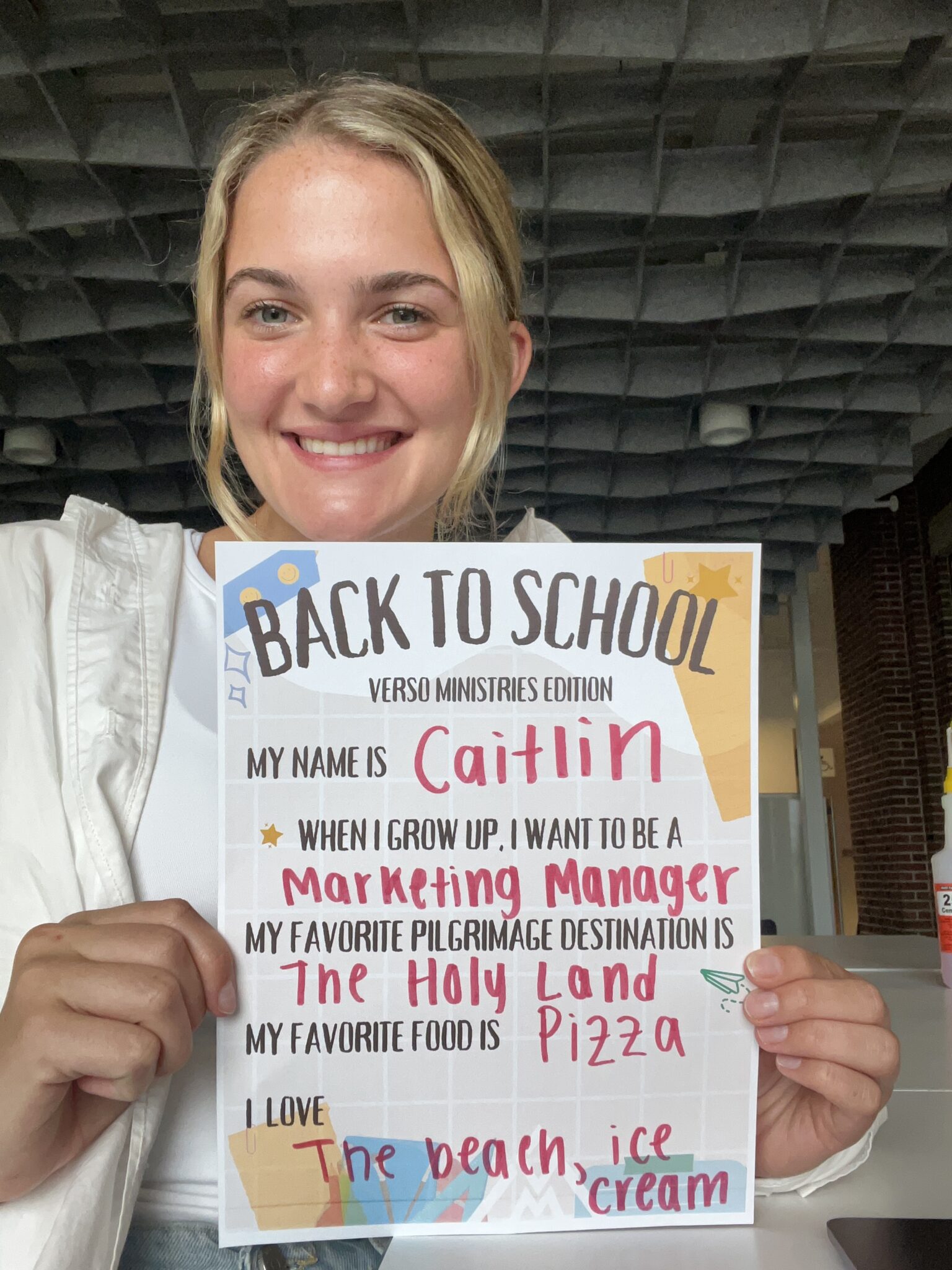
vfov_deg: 60.0
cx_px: 476
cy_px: 635
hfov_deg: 46.8
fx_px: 1100
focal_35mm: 30
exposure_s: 1/60
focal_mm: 2.71
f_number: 2.2
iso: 200
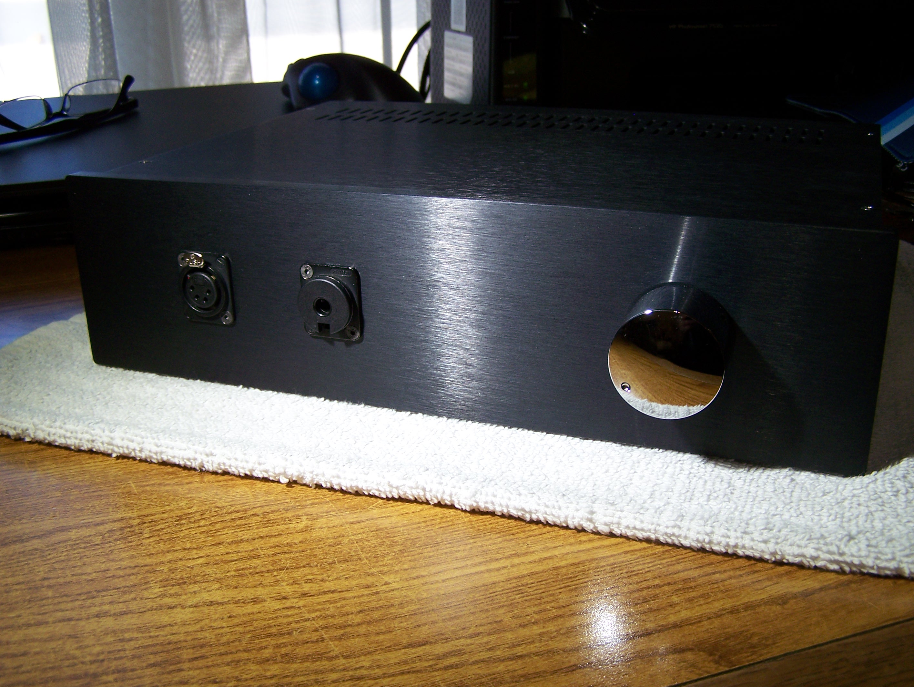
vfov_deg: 37.8
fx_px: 1004
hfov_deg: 48.9
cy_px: 344
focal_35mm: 38
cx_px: 457
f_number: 2.8
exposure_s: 1/80
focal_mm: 6.3
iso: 100
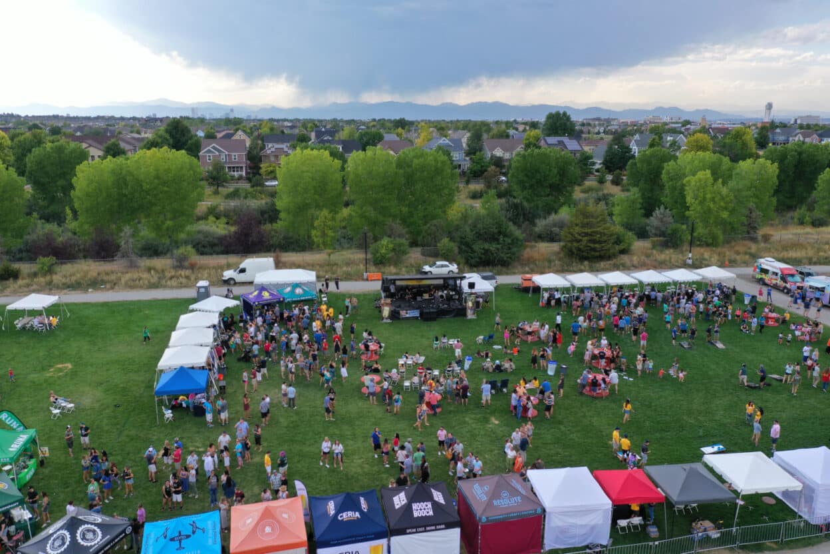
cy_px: 277
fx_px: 646
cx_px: 415
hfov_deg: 65.5
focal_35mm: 28
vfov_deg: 46.4
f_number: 5
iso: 100
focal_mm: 10.26
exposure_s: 1/160
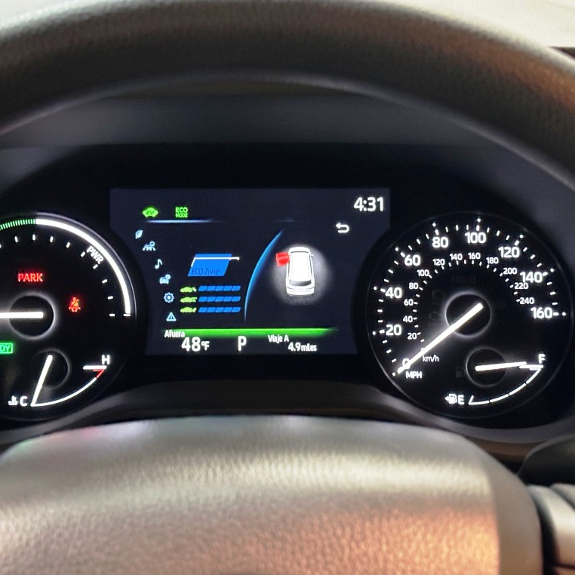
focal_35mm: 57
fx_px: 1071
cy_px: 288
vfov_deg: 30.0
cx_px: 257
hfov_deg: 30.0
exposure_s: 1/24
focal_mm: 6.86
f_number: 1.78
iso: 640
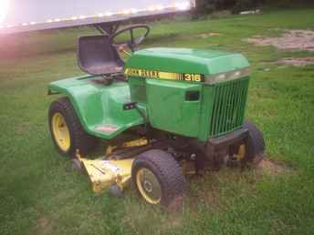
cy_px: 118
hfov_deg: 51.4
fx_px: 327
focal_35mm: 36
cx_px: 157
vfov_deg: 39.7
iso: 140
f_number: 4.5
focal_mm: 6
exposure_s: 1/60
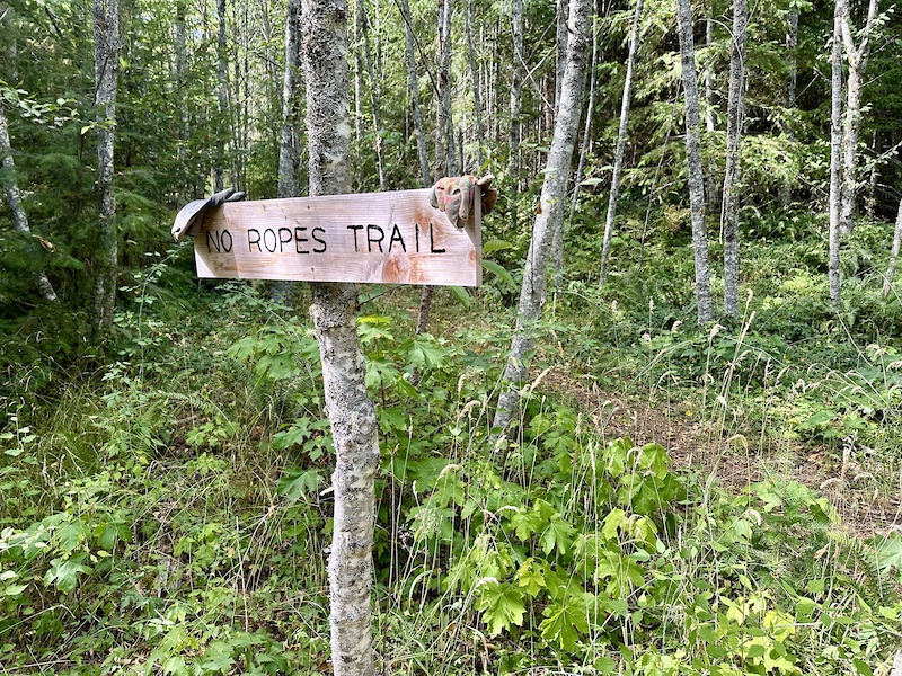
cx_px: 451
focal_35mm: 24
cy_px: 338
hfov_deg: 71.6
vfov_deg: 56.8
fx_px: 625
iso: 80
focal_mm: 6.86
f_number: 1.78
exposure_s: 1/278
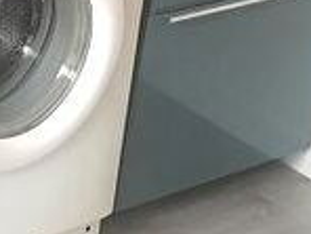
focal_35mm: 132
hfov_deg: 13.2
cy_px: -252
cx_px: -279
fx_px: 1186
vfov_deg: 10.3
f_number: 1.8
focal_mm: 3.99
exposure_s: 1/14
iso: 100
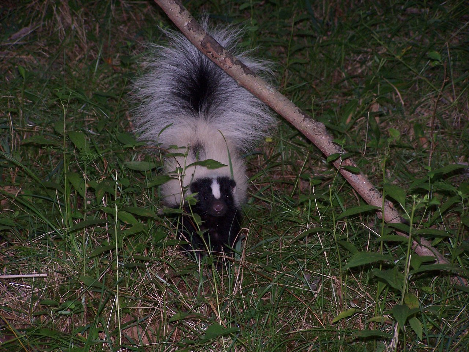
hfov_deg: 9.5
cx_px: 234
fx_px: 2832
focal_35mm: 209
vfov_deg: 7.1
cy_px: 176
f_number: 3.2
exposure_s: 1/125
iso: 140
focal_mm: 34.6
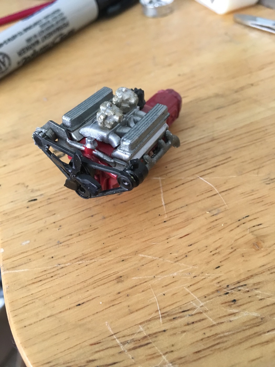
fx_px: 307
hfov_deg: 48.2
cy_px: 184
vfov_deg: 61.7
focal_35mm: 29
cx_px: 138
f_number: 2.2
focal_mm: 4.15
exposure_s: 1/30
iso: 160
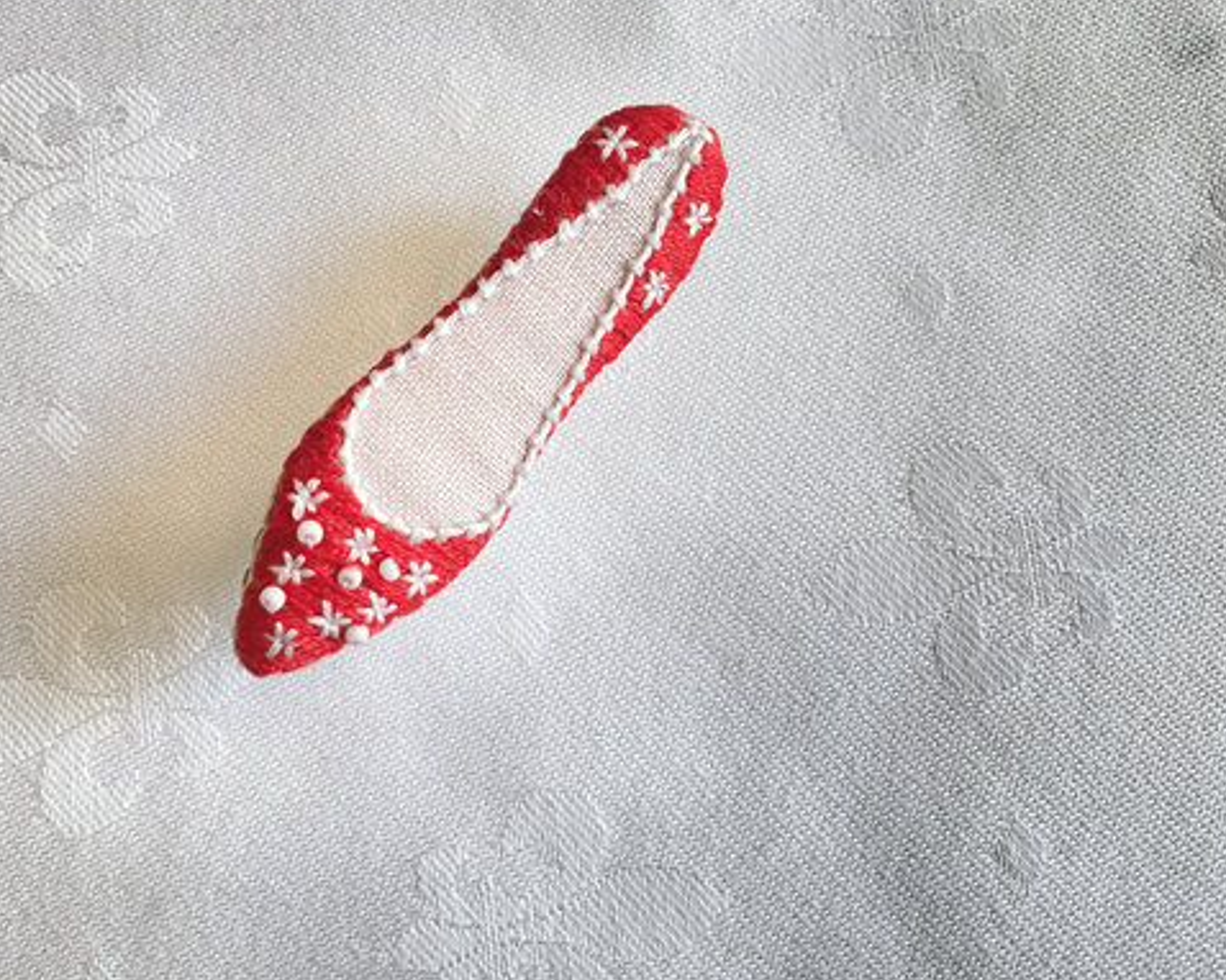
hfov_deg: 52.4
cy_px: 416
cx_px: 469
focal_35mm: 34
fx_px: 1233
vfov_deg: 43.2
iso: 125
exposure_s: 1/96
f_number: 1.8
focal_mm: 4.25
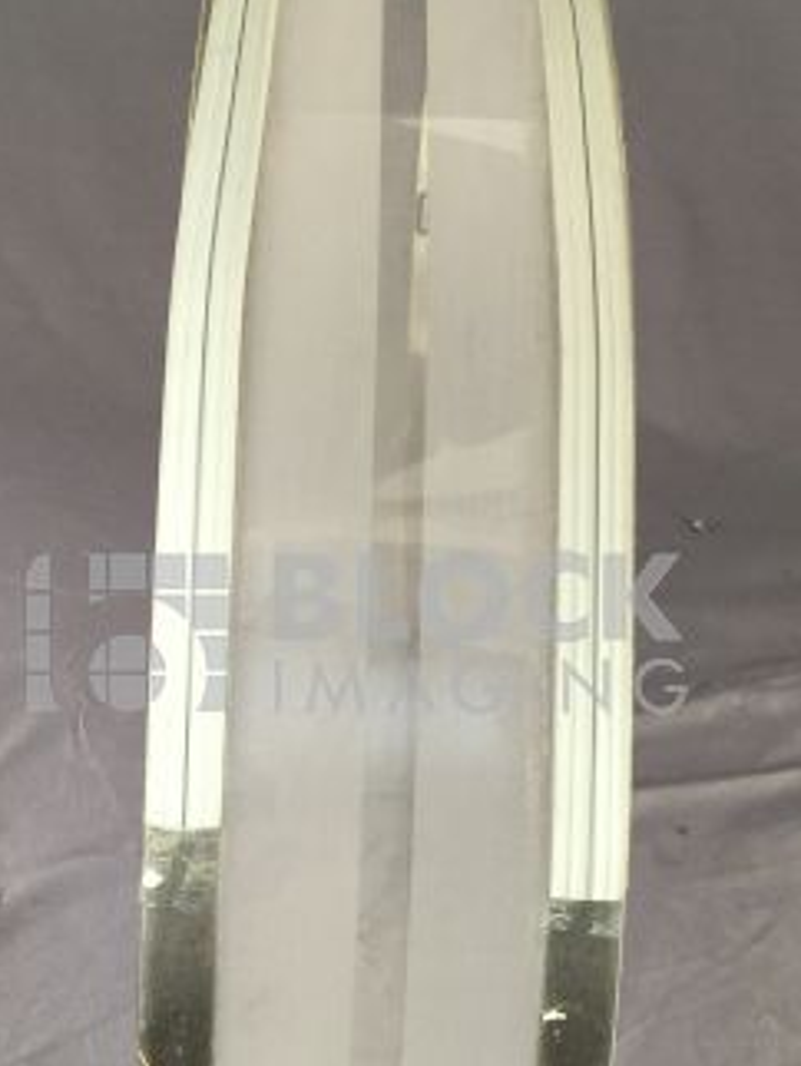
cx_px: 357
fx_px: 1664
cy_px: 636
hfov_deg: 27.1
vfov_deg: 35.4
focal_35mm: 54
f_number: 2.2
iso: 50
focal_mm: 4.15
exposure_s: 1/15
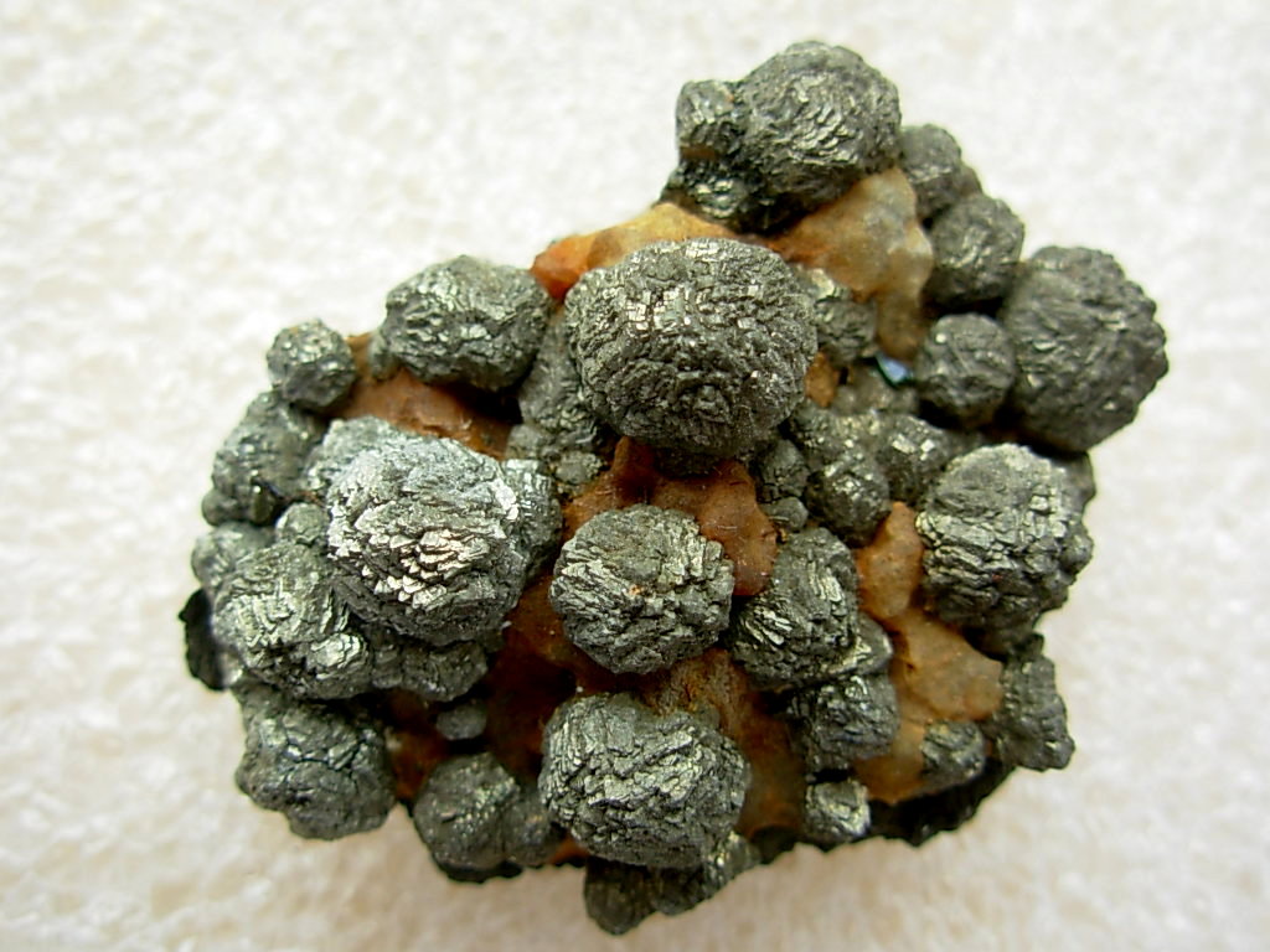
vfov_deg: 37.7
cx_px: 635
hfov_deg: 49.0
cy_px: 476
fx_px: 1394
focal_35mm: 38
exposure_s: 1/111
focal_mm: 6.3
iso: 50
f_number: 2.9
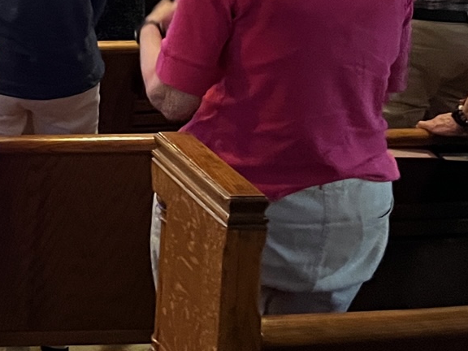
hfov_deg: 18.9
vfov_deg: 15.2
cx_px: -242
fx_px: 1230
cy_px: -151
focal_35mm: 91
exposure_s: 1/40
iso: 500
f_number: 1.6
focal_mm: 5.1
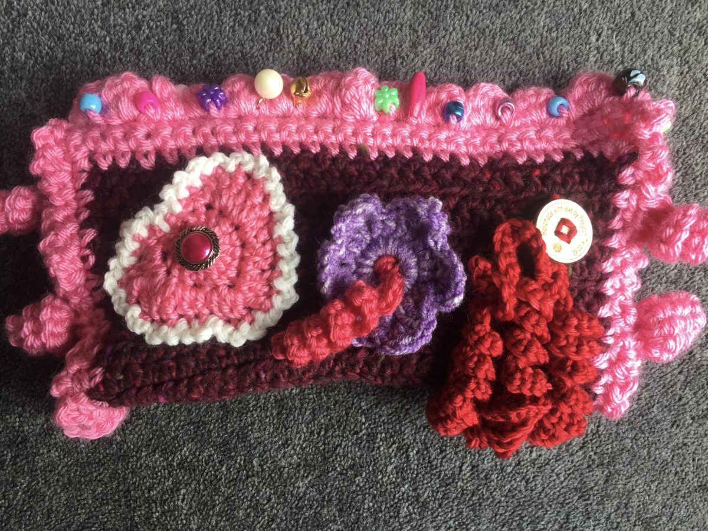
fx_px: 593
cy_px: 266
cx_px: 354
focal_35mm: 29
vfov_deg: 48.2
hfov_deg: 61.7
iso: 50
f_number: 2.2
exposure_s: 1/100
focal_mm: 4.15
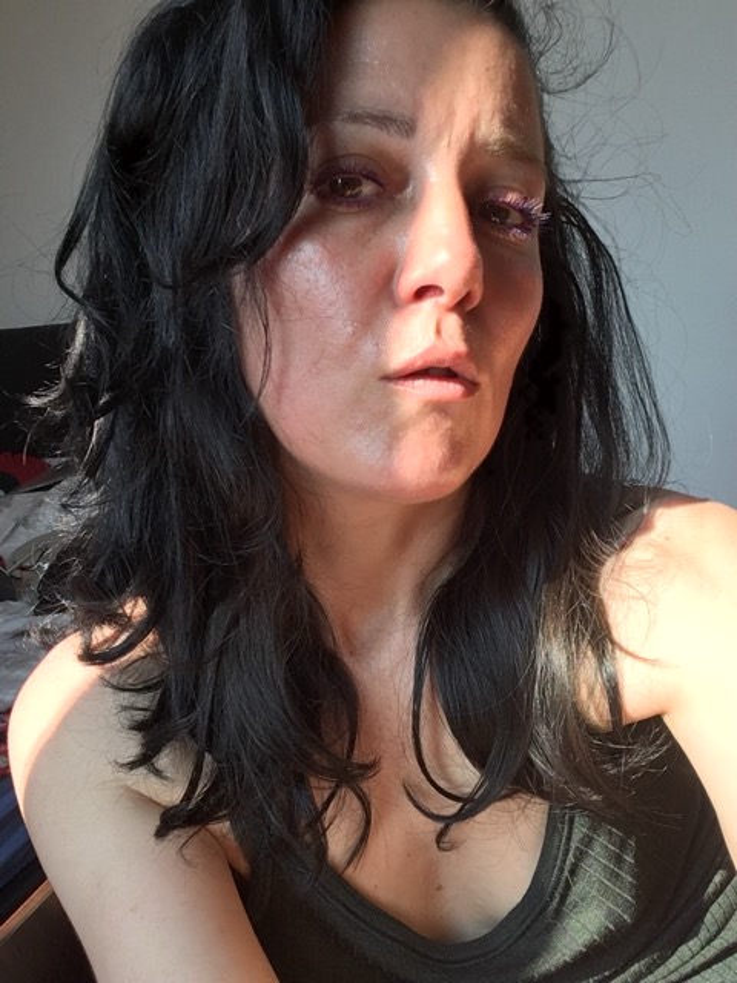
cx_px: 368
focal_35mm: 31
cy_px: 492
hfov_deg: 45.4
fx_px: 880
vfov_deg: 58.4
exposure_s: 1/196
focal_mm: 2.15
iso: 50
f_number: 2.4
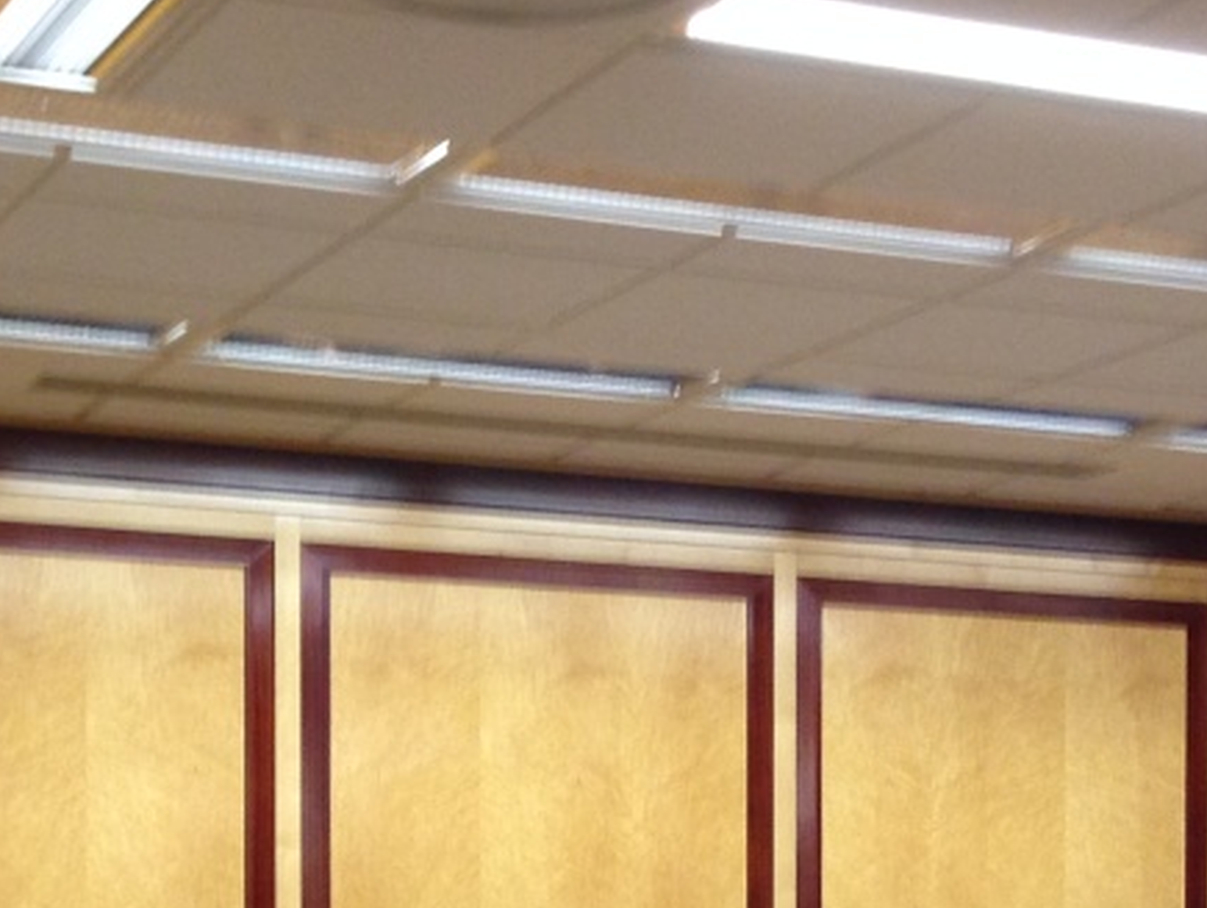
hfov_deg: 20.2
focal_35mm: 97
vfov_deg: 14.8
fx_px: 3385
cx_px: 702
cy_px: 1055
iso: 125
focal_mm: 4.12
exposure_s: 1/20
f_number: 2.4
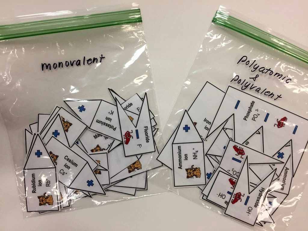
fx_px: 258
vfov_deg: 48.2
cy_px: 116
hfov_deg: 61.7
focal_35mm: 29
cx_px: 154
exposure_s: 1/30
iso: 32
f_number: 2.2
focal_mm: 4.15
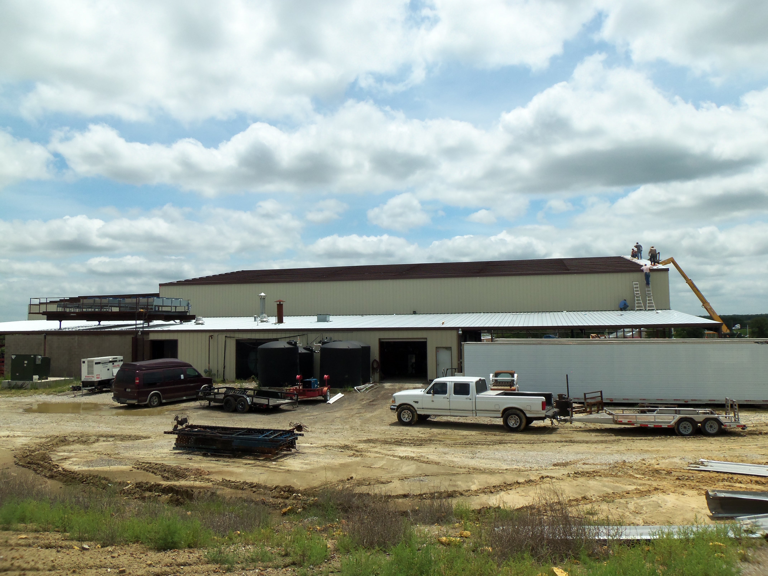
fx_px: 643
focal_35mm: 29
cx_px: 384
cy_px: 288
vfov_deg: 48.2
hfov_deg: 61.7
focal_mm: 5.2
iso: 80
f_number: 8.6
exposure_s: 1/250
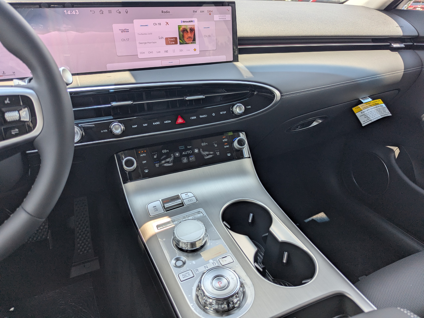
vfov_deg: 56.8
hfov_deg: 71.6
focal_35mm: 24
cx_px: 212
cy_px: 159
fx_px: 294
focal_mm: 6.81
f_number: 1.85
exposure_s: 1/501
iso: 42
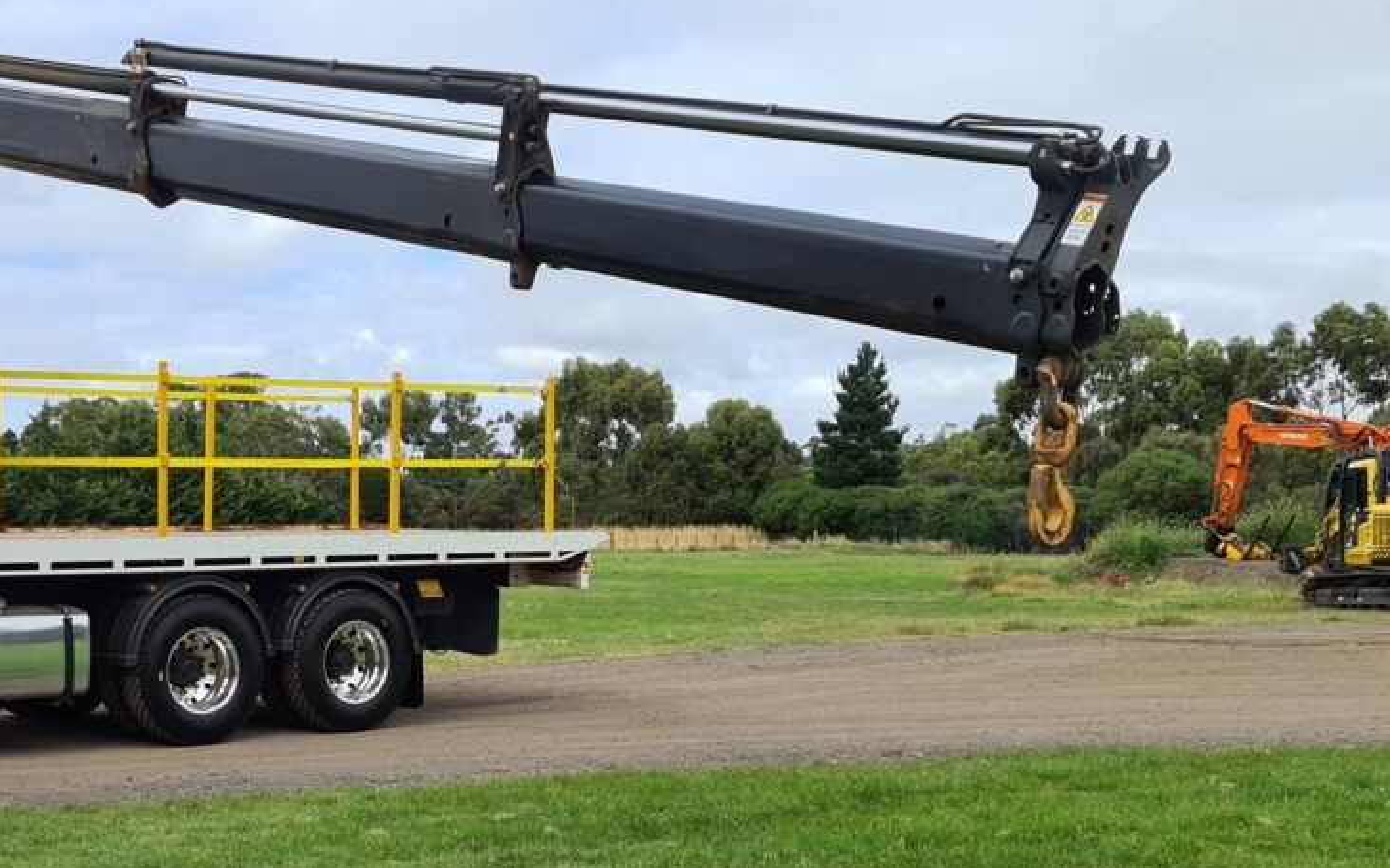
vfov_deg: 22.9
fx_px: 2121
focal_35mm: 56
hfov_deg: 34.6
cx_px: 182
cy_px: 635
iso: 50
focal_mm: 7
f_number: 1.8
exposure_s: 1/554
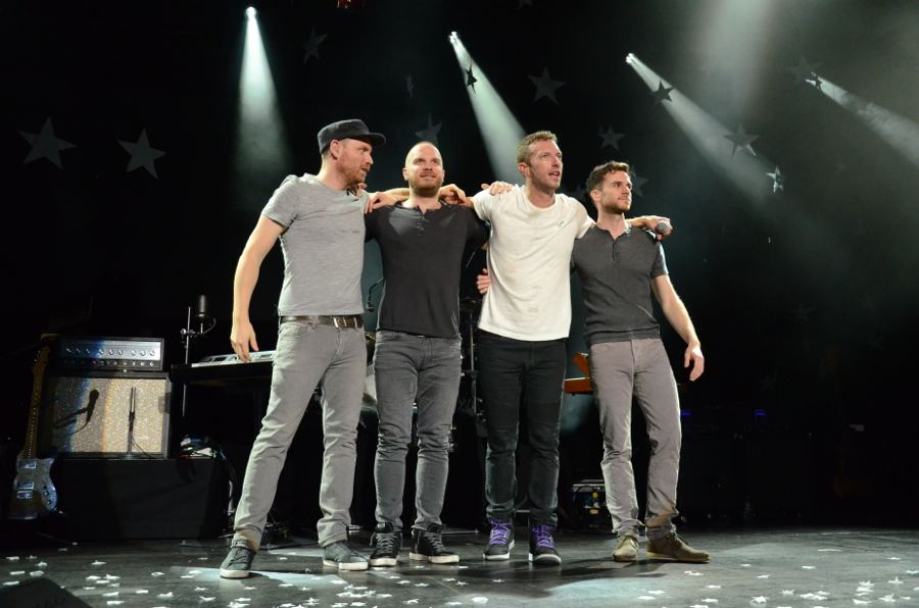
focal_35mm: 33
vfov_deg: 39.8
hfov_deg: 57.3
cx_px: 460
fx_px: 841
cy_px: 304
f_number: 3.8
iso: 3200
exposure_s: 1/400
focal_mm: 22
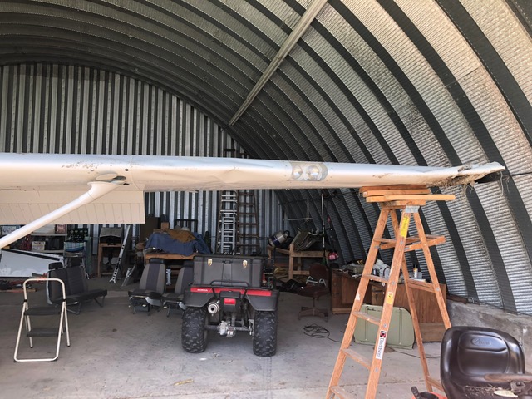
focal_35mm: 28
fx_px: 430
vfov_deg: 49.7
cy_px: 200
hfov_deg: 63.4
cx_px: 266
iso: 20
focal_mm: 3.99
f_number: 1.8
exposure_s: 1/148
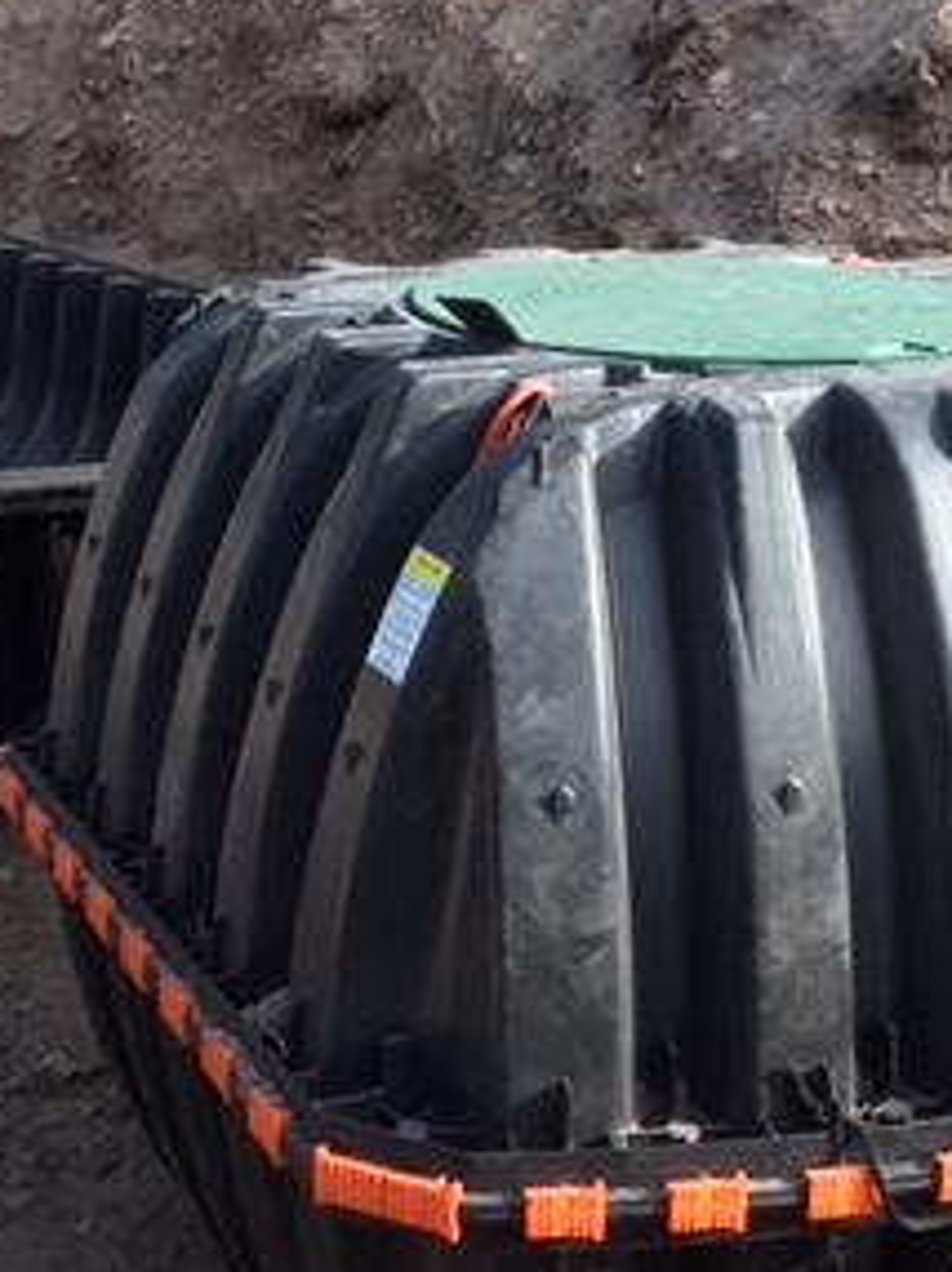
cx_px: 325
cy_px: 471
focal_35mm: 65
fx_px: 2387
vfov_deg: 29.7
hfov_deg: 22.5
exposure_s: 1/157
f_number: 2.2
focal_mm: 4.15
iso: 25
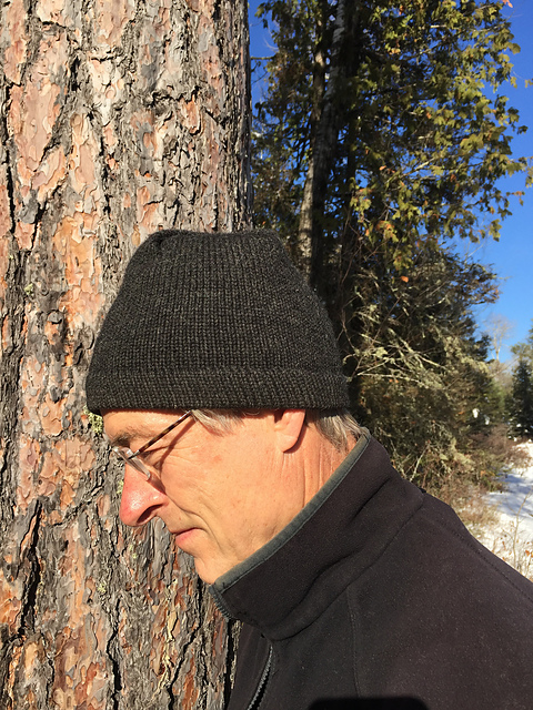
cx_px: 266
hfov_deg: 48.2
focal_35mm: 29
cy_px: 355
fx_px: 595
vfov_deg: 61.7
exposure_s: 1/1364
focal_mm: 4.15
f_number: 2.2
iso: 32
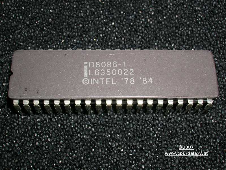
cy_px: 85
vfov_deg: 31.5
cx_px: 113
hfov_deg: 41.2
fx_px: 300
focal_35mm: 46
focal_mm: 7.7
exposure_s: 1/60.1
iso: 50
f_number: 5.4
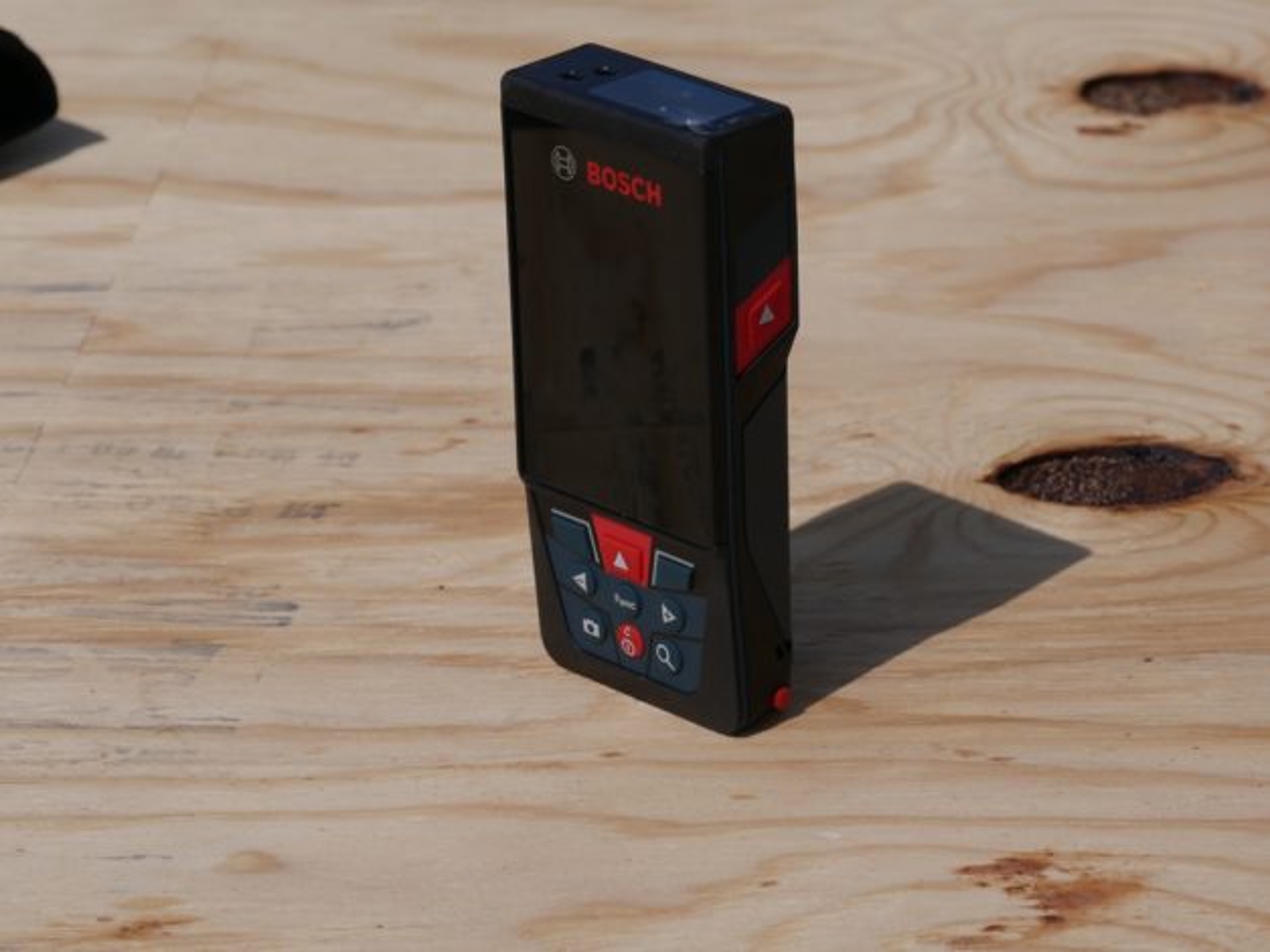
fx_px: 5942
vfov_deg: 9.2
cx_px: 635
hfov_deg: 12.2
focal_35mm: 162
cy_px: 476
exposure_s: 1/1000
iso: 200
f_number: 10
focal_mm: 81
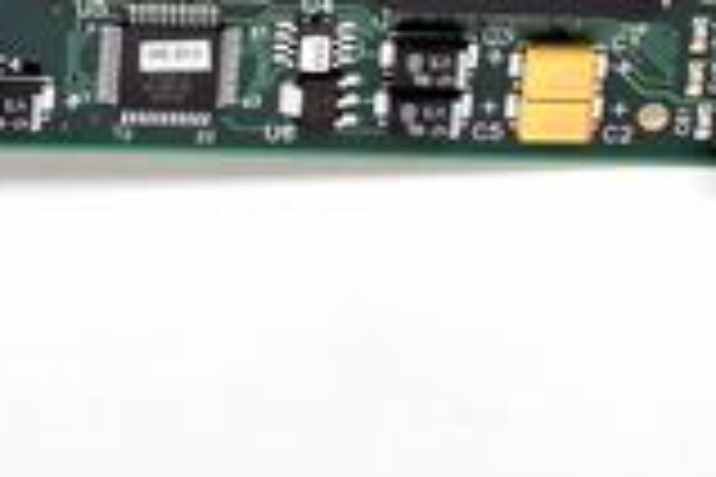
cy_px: -288
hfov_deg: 11.6
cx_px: -14
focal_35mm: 176
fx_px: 3498
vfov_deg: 7.6
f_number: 11
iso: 200
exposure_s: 1/200
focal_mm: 31
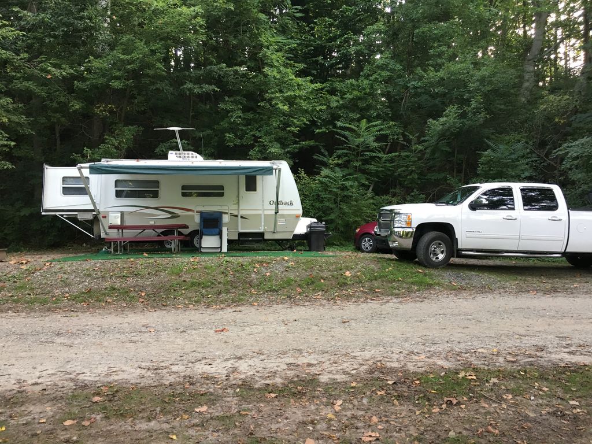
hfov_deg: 61.7
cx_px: 296
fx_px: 496
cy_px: 222
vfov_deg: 48.2
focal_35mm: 29
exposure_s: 1/30
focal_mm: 4.15
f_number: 2.2
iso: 40
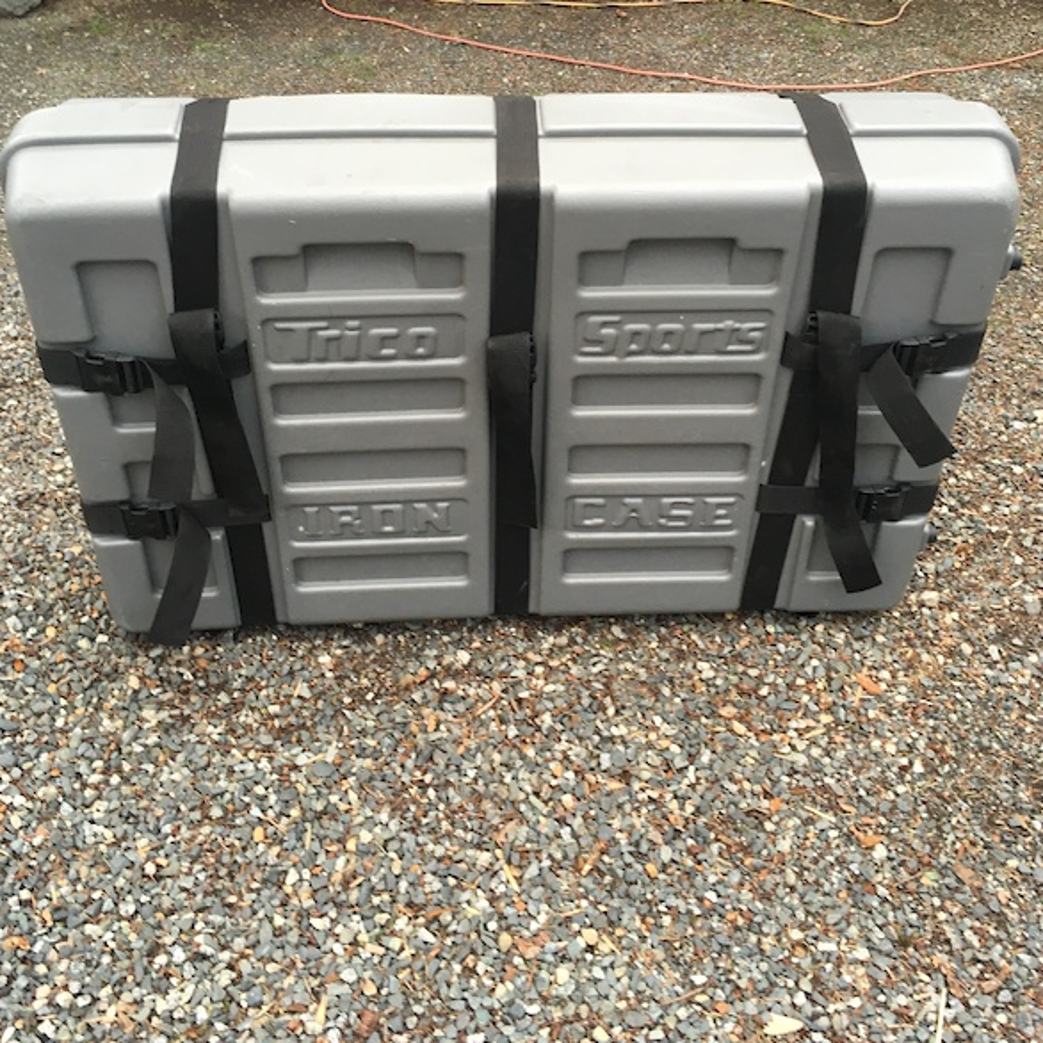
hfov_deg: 47.2
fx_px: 1193
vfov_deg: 46.5
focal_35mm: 35
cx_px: 516
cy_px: 345
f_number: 2.2
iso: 50
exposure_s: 1/30
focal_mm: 4.15
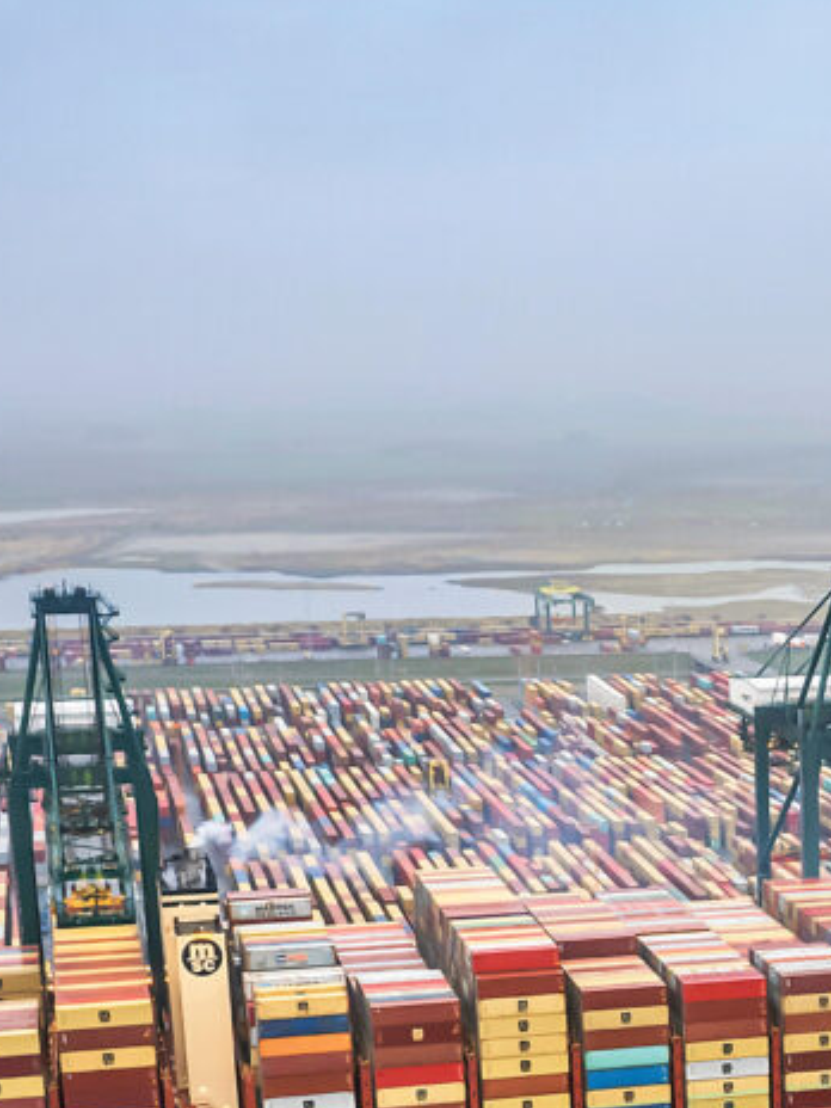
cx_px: 900
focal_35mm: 70
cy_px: 887
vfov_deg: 27.2
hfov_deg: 20.1
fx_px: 2241
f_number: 2.8
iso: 100
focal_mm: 8.38
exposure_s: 1/90
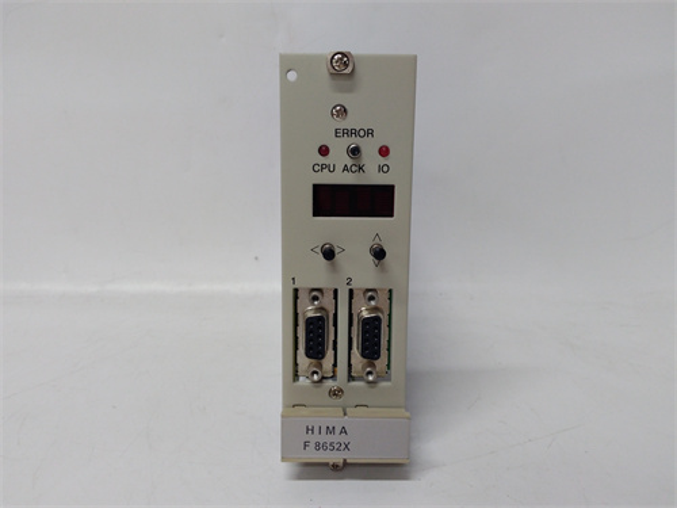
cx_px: 338
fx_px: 528
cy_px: 254
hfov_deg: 65.3
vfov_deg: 51.4
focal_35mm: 27
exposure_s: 1/30
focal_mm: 3.79
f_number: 2
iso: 133
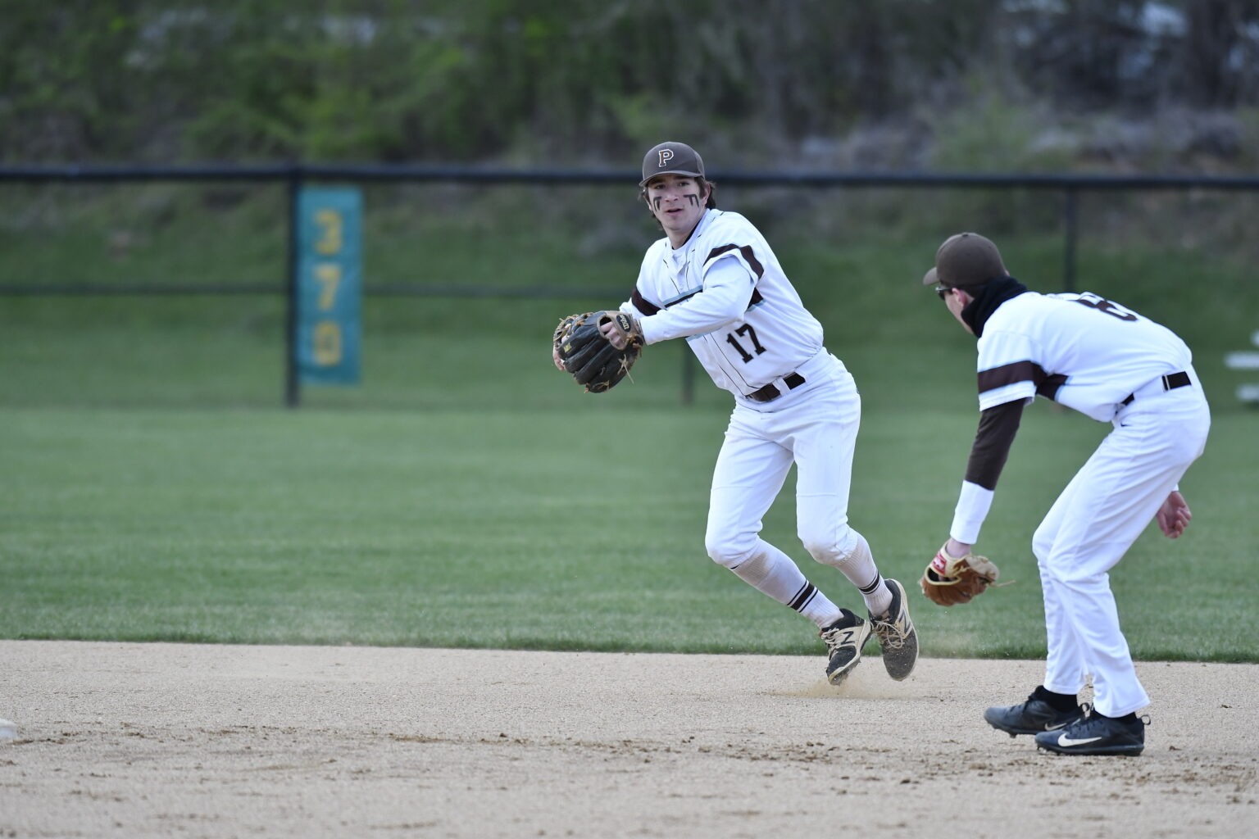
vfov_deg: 3.1
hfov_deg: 4.6
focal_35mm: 450
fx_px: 15736
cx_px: 630
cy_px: 420
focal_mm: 300
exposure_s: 1/2500
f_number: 4
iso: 800
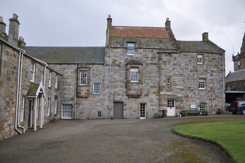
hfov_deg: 67.4
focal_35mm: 27
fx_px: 184
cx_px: 122
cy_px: 82
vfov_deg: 47.8
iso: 220
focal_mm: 18
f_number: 5.6
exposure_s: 1/125
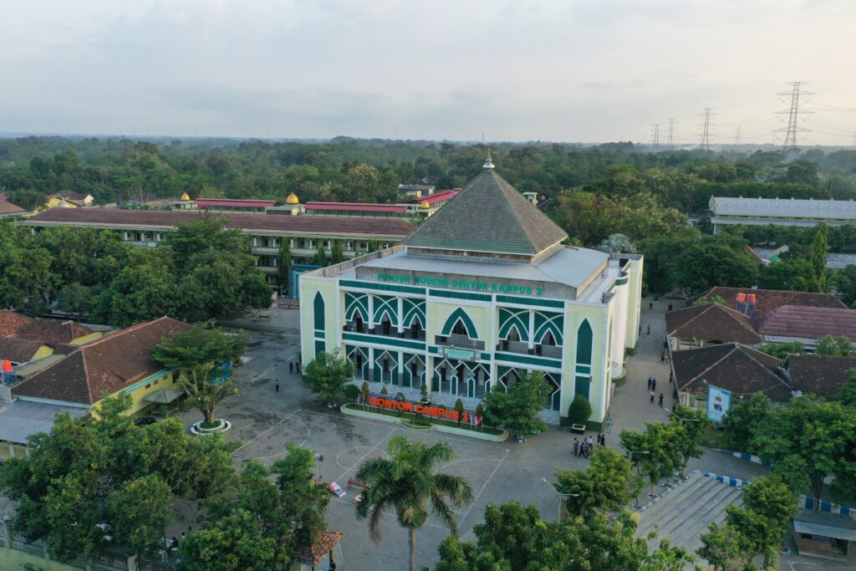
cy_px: 286
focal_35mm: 28
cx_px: 428
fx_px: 666
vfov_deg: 46.4
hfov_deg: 65.5
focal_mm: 10.26
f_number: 5
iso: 200
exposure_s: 1/200
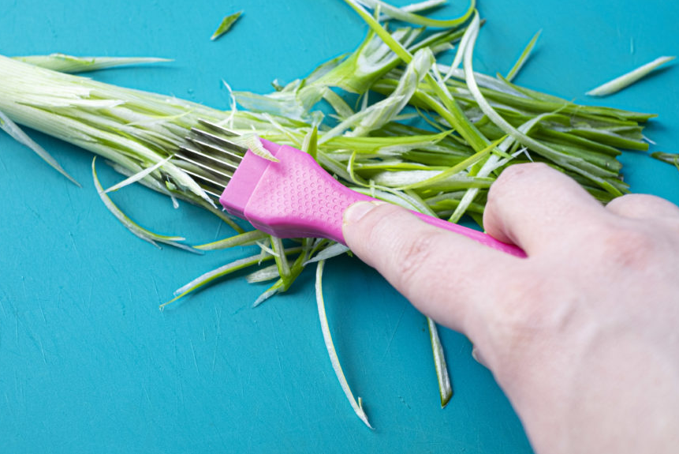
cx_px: 285
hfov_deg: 31.8
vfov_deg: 21.6
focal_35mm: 63
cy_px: 186
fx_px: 1189
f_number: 5.6
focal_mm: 35
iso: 200
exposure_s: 1/75
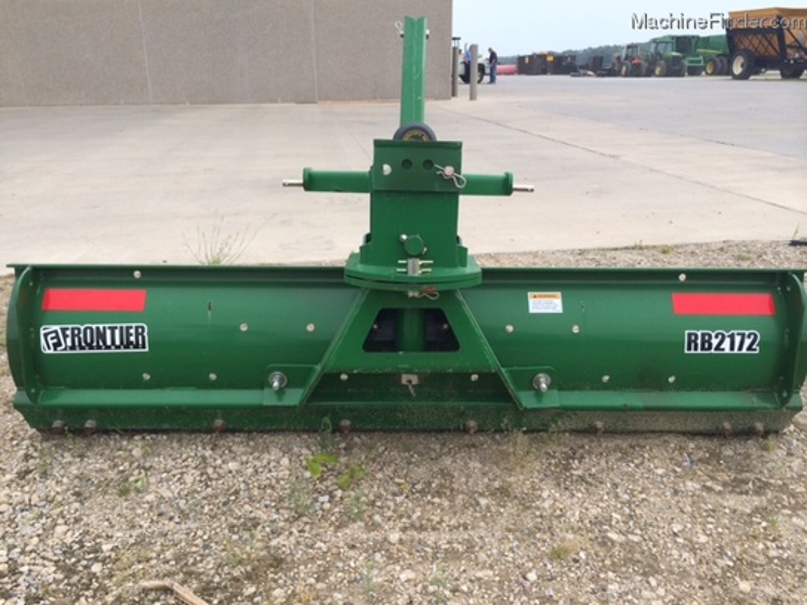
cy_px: 302
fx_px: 699
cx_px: 404
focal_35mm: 30
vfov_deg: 46.8
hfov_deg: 60.0
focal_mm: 4.12
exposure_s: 1/805
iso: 32
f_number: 2.2
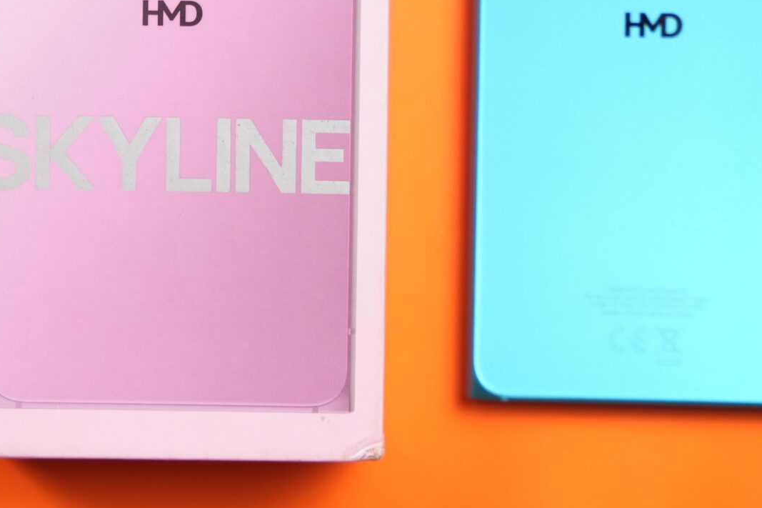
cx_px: 289
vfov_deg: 8.1
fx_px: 3555
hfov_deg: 12.2
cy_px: -45
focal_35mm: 168
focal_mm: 70
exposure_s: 1/125
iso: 640
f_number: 3.2
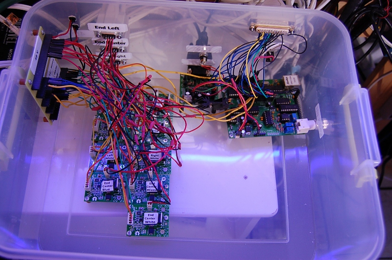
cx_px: 196
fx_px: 424
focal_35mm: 39
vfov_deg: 34.2
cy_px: 130
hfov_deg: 49.6
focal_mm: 26
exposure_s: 1/80
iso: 400
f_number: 4.5
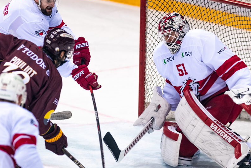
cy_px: 90
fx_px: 2705
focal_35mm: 388
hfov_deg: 5.3
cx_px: 119
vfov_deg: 3.5
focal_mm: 300
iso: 2000
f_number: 3.5
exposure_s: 1/800
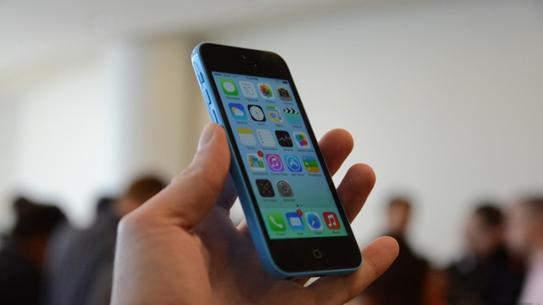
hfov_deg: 31.9
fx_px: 950
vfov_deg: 18.2
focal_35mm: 66
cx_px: 272
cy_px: 171
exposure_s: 1/1000
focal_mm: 62
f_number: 4.8
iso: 3200
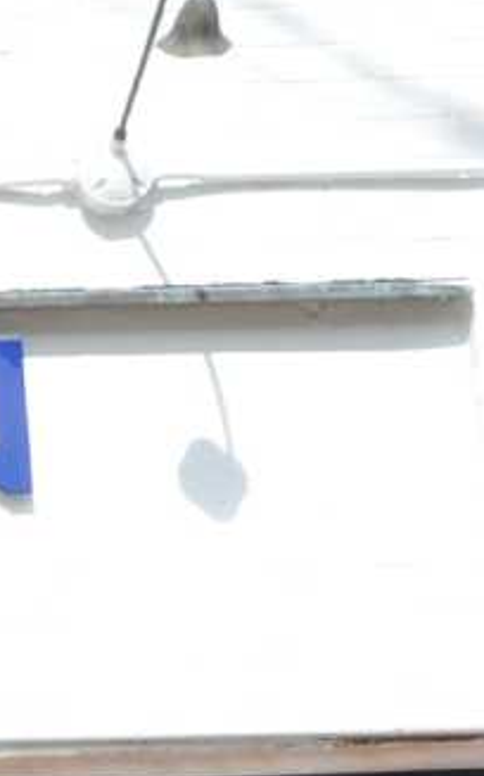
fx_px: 3233
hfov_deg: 7.4
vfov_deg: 12.7
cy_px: 1281
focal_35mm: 153
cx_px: -1049
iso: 250
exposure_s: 1/60
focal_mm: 24
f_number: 22
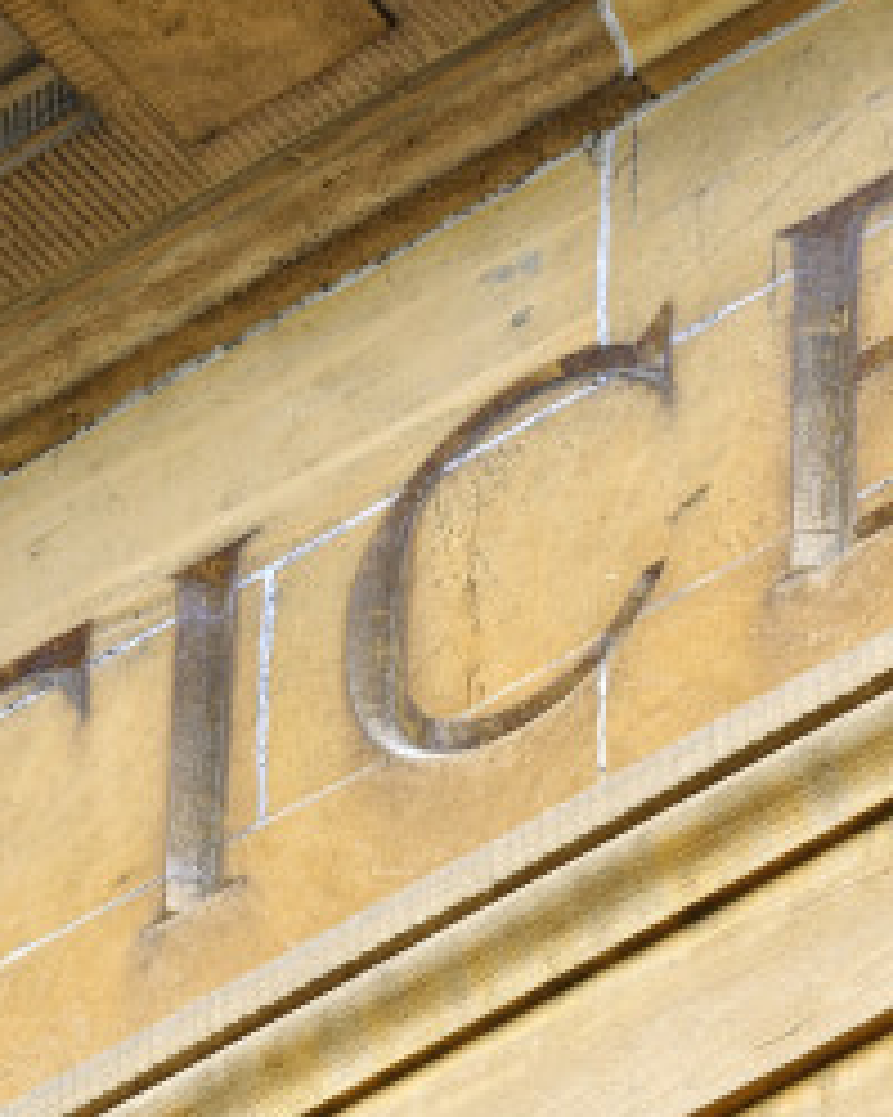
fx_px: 15834
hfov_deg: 3.2
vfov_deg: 4.0
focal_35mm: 479
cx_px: -110
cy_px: 888
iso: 100
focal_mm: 180
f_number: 11
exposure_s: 1/15
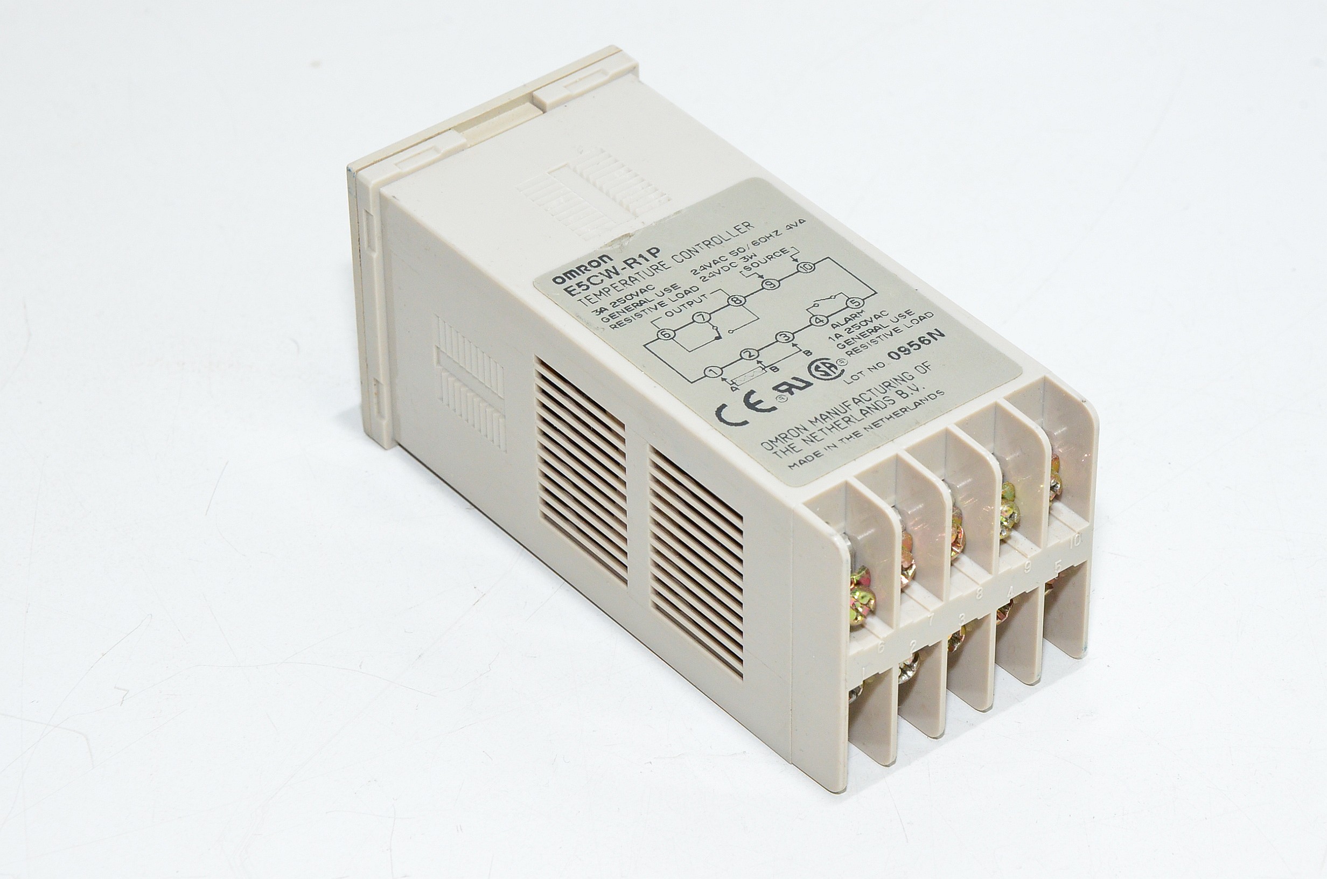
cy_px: 440
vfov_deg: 8.7
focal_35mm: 158
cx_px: 664
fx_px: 5794
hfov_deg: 13.1
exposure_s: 1/50
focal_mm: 105
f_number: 16
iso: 1600
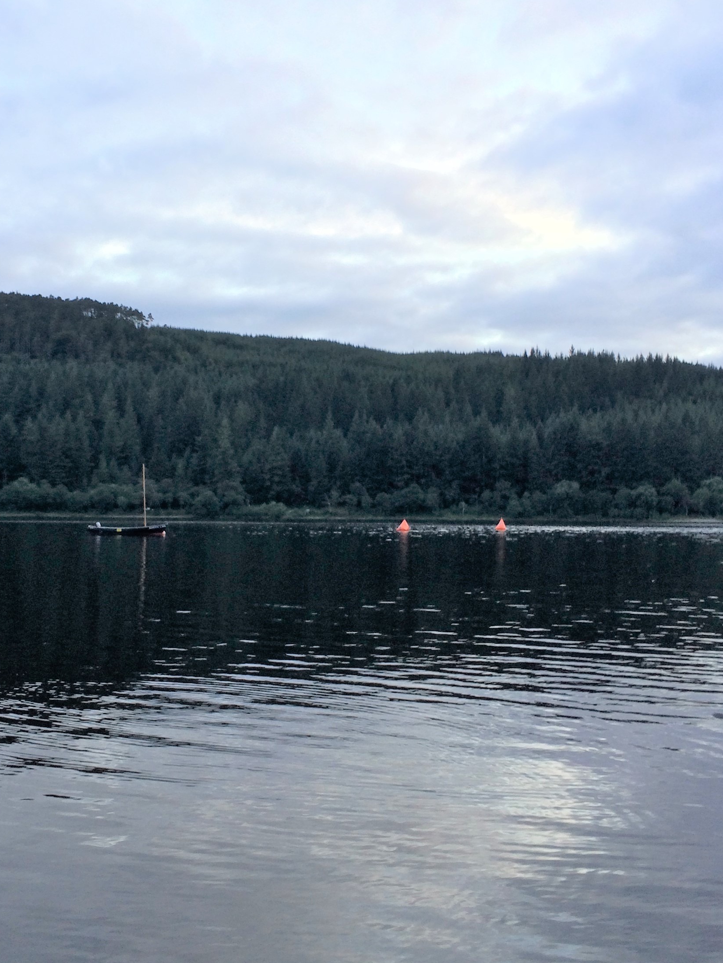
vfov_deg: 43.8
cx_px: 257
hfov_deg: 33.4
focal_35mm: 43
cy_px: 450
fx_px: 1197
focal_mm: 4.15
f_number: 2.2
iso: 40
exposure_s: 1/50
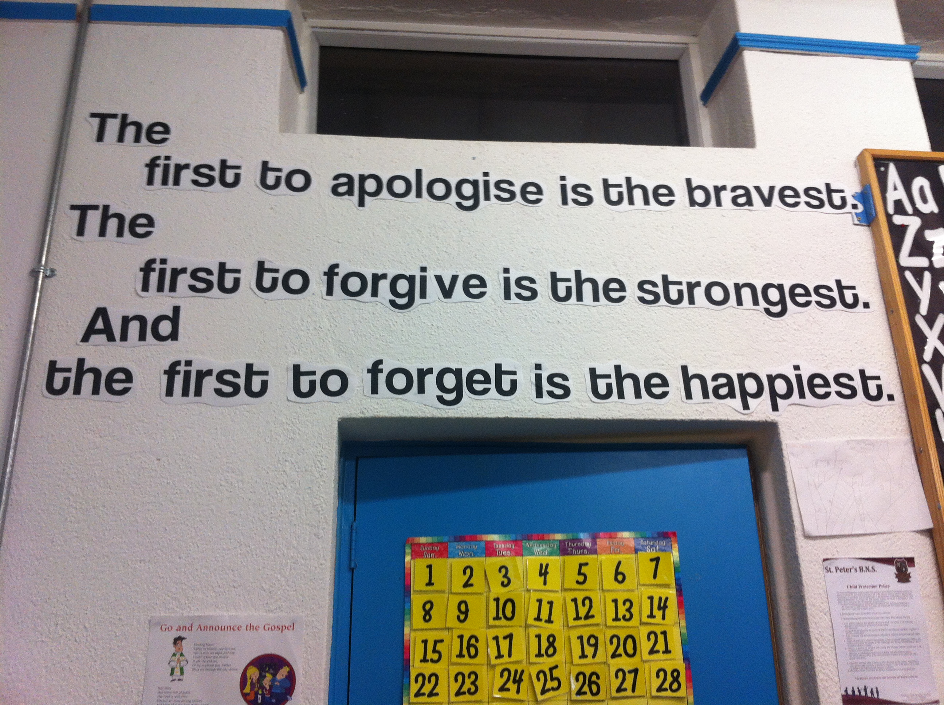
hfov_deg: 52.7
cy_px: 352
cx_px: 472
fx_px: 953
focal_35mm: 35
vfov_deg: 40.6
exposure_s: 1/24
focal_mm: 3.85
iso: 80
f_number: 2.8
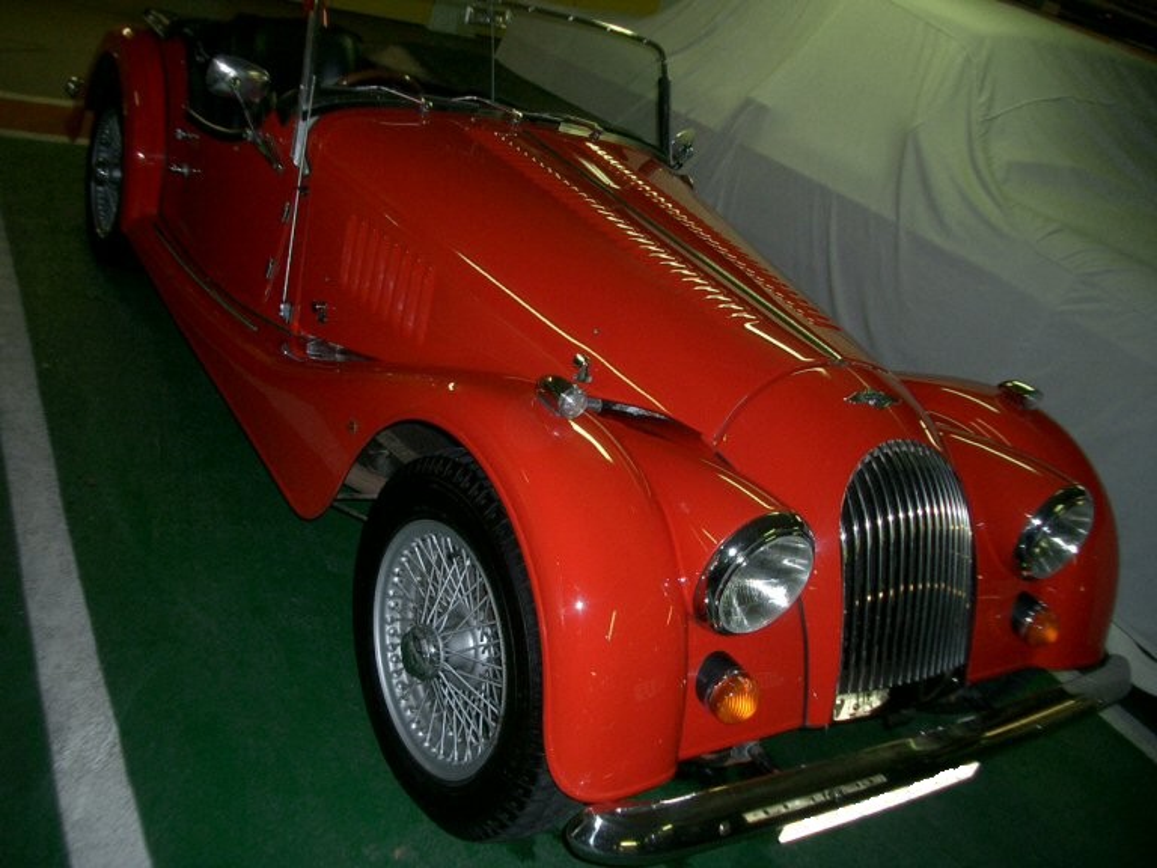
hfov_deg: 52.6
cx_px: 578
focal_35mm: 35
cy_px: 434
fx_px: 1170
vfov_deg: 40.7
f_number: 2.6
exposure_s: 1/40
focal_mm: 5.8
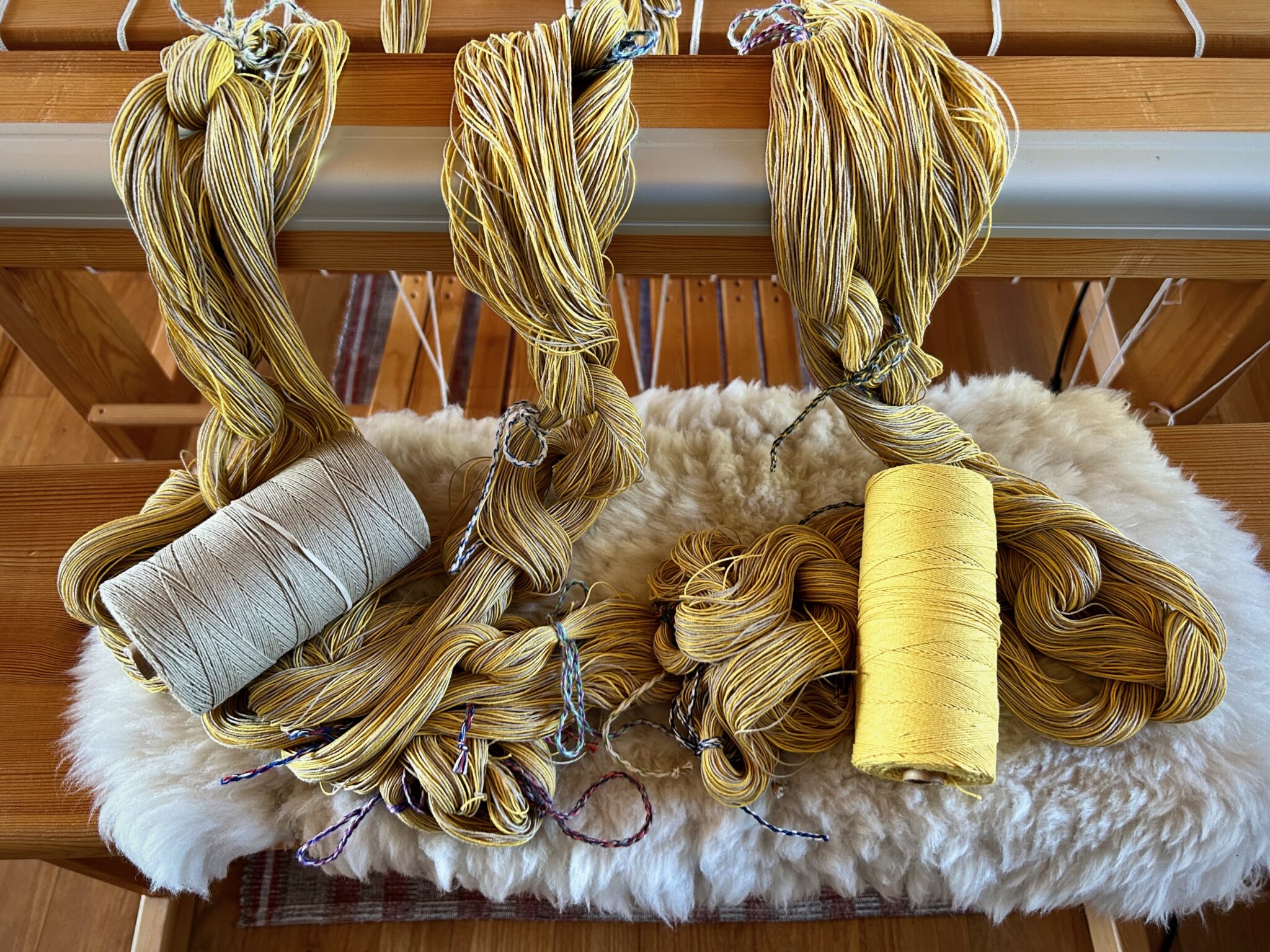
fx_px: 954
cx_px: 635
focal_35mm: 26
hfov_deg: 67.3
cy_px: 476
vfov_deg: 53.0
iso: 160
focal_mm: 5.7
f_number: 1.5
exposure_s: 1/60
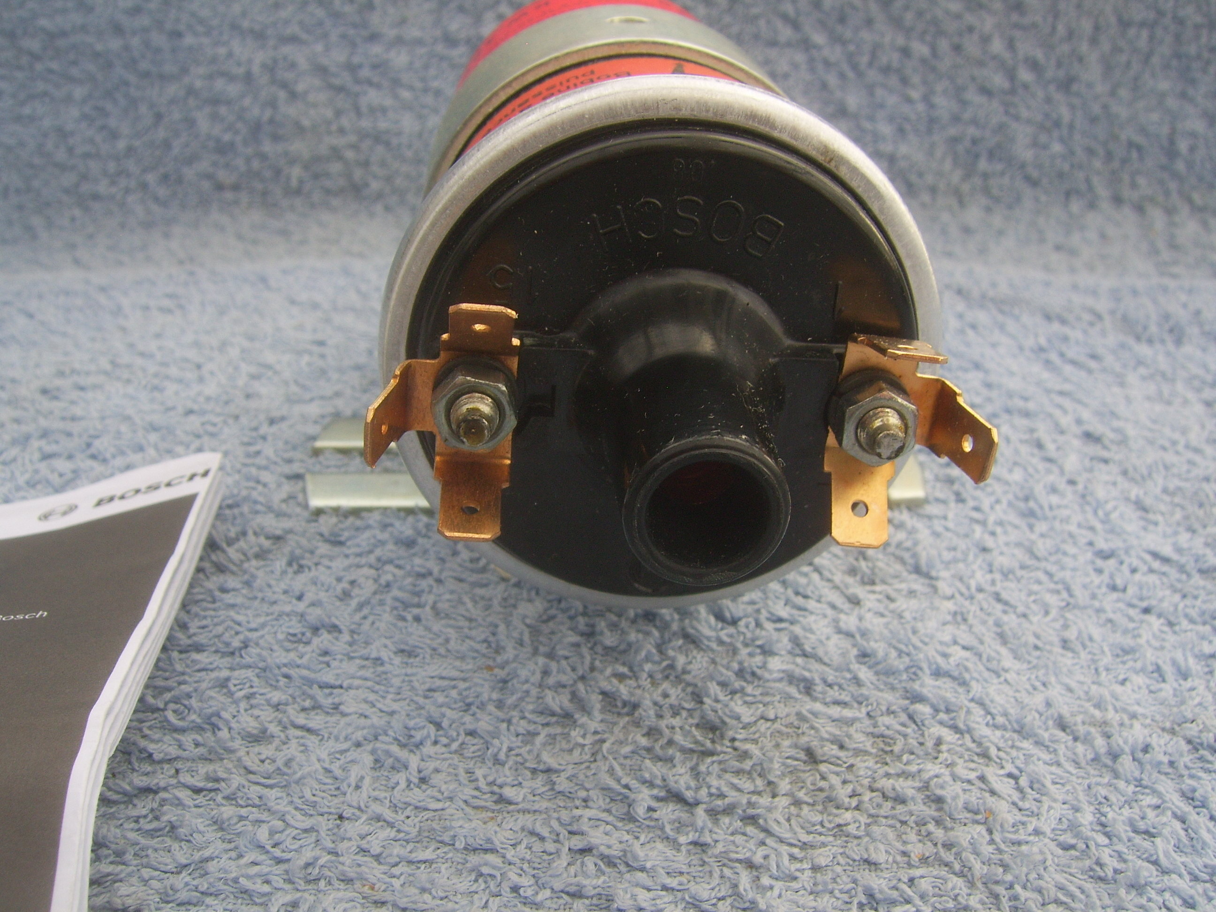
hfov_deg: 49.0
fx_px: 1335
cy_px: 456
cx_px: 608
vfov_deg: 37.7
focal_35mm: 38
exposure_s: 1/80
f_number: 5.7
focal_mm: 7.8
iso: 50
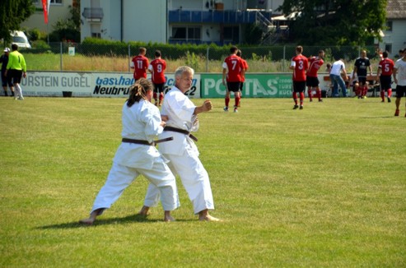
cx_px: 203
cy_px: 134
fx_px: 2194
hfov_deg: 10.6
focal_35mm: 195
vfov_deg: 7.0
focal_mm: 130
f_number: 7.1
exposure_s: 1/1600
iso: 400
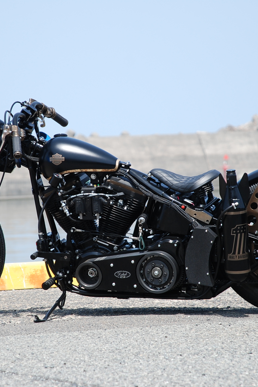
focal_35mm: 252
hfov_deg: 5.5
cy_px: 194
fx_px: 2707
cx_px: 115
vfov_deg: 8.2
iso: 200
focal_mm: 112
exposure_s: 1/400
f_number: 5.6
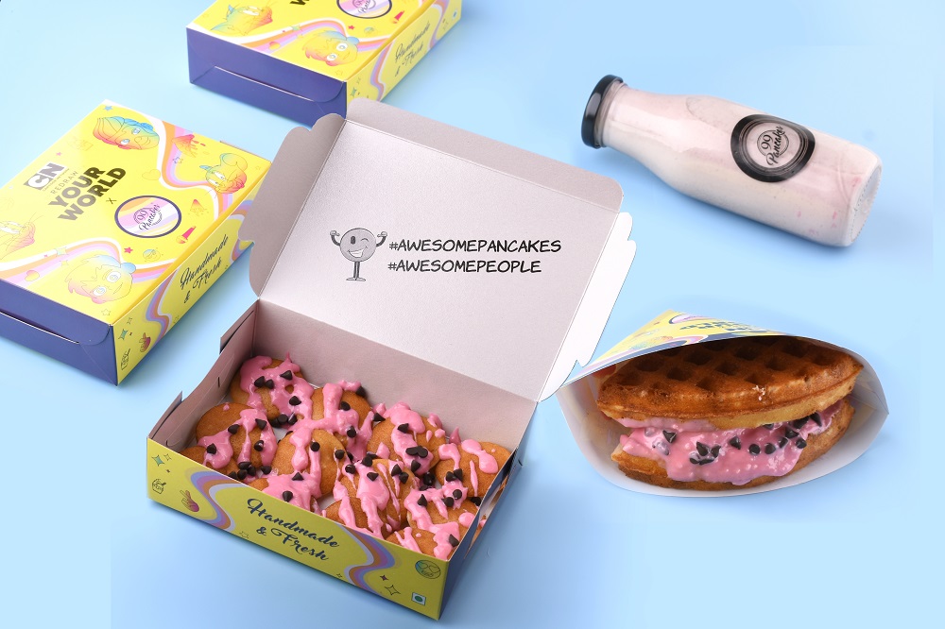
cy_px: 314
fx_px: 1574
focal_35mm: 60
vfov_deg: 22.6
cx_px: 472
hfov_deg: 33.4
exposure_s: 1/160
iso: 100
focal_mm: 40
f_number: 13
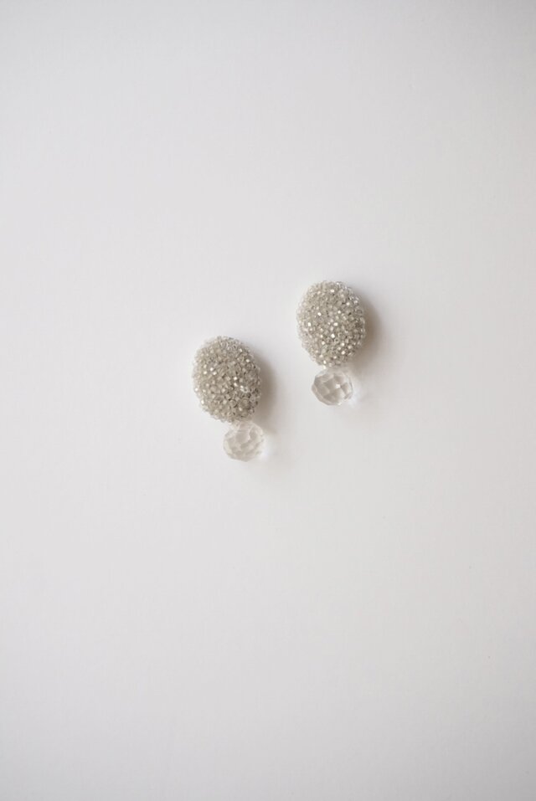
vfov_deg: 29.2
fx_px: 1538
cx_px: 268
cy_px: 400
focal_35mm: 69
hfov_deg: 19.8
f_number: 5.6
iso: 1000
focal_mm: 46
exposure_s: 1/80
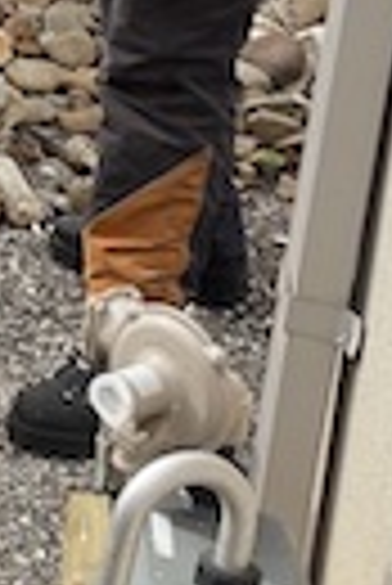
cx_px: -518
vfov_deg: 14.9
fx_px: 2118
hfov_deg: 9.5
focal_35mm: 130
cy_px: -218
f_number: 1.6
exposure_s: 1/1618
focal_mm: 4.2
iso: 32
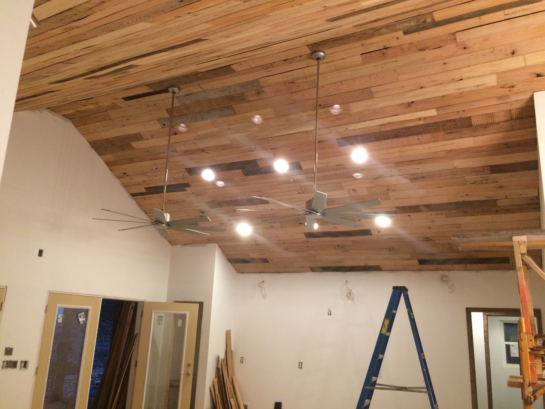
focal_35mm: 29
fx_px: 457
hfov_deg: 61.7
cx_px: 272
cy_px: 204
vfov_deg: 48.2
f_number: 2.2
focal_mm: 4.15
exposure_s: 1/30
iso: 200
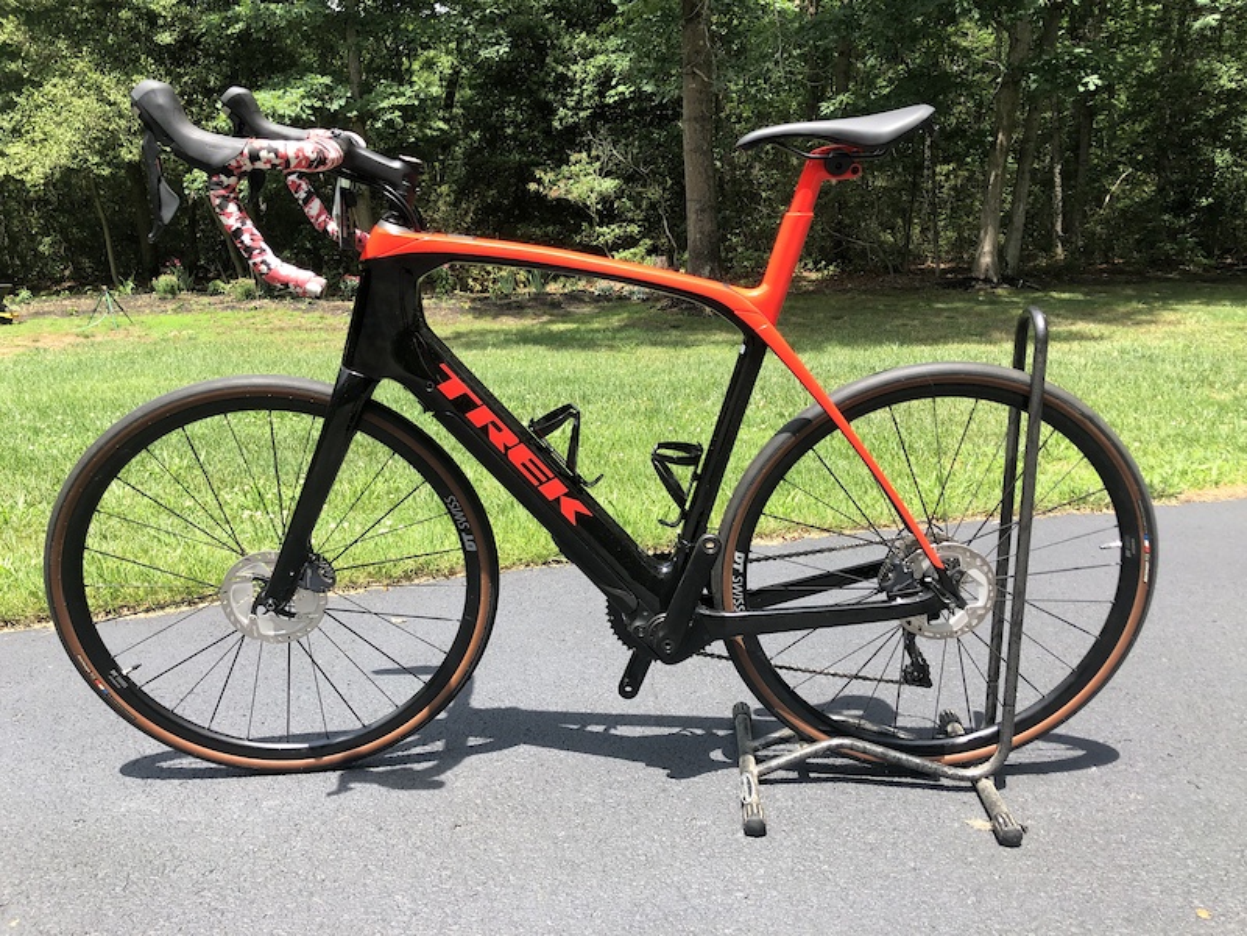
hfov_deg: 63.4
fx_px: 1009
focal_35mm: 28
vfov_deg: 49.7
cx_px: 624
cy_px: 468
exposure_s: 1/522
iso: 20
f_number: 1.8
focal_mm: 3.99
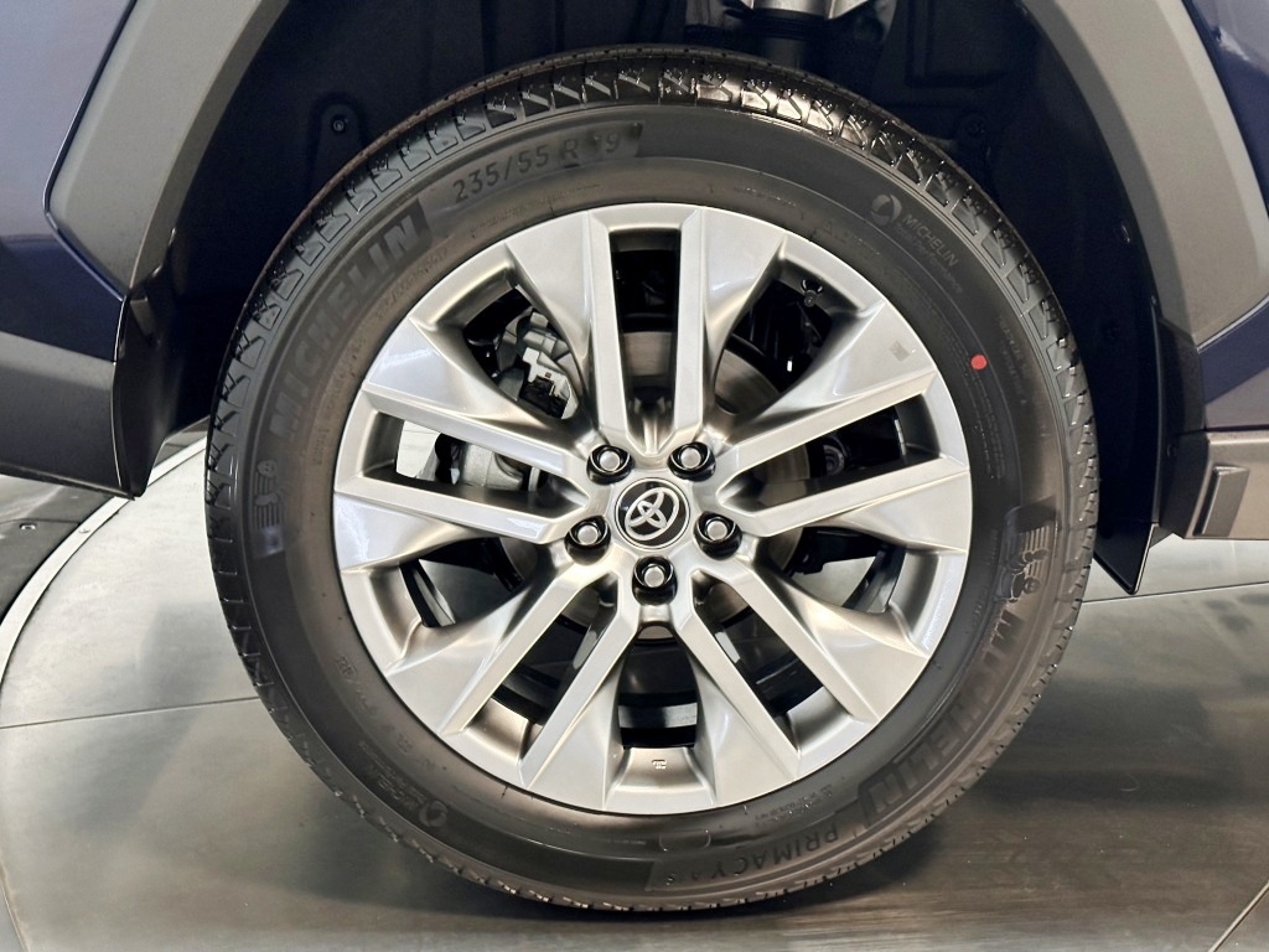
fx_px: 1760
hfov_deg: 39.7
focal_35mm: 48
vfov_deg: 30.3
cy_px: 476
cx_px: 634
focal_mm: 6.86
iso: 500
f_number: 1.78
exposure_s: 1/30
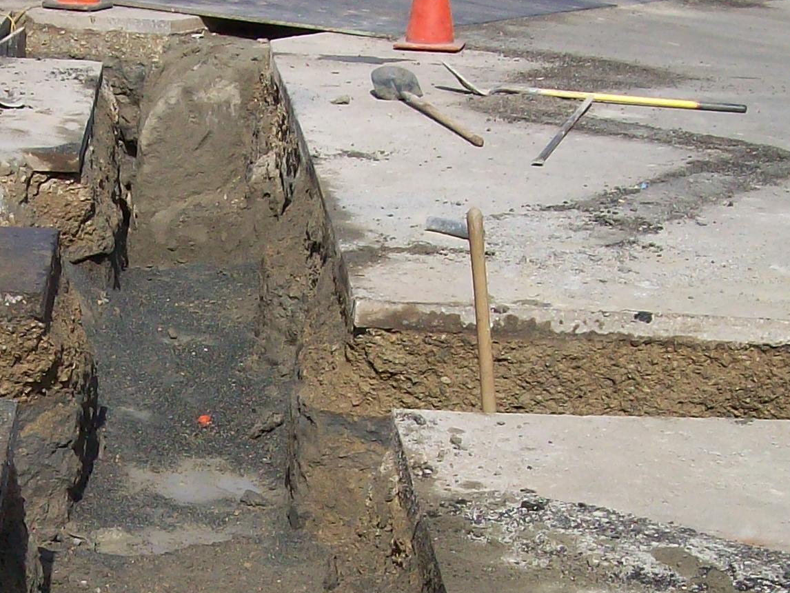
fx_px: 2191
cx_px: 83
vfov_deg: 15.3
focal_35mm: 96
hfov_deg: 20.0
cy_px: 494
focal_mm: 6
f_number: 4.8
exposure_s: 1/555
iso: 80
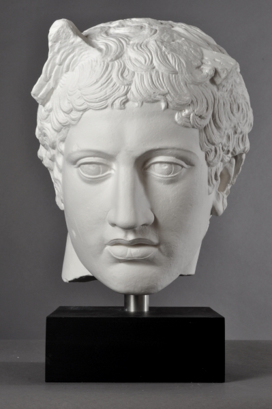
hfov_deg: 16.5
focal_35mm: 82
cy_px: 204
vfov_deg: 24.6
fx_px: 937
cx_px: 136
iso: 200
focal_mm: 55
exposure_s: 1
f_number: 20
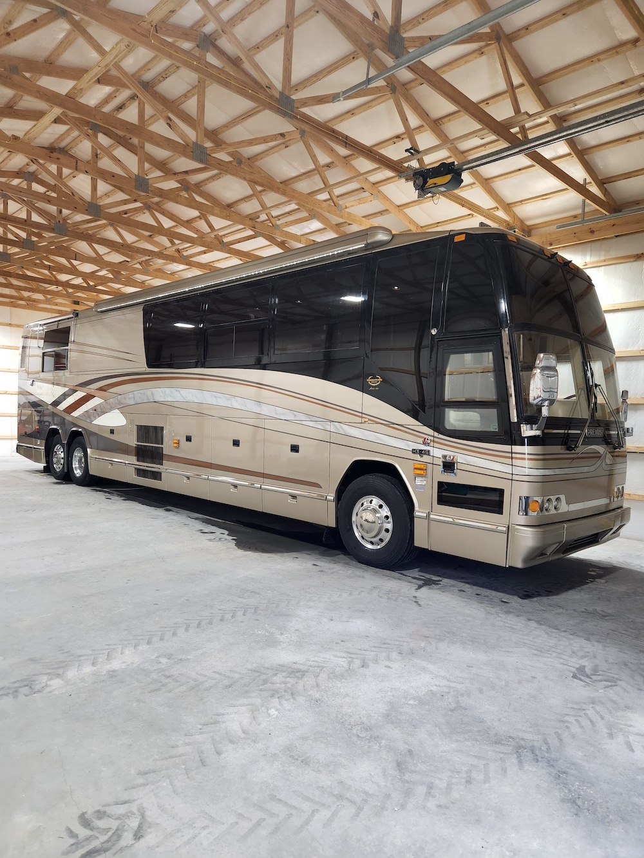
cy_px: 429
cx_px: 322
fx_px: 570
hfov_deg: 58.9
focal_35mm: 23
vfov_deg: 73.9
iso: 320
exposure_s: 1/120
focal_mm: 5.4
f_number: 1.8
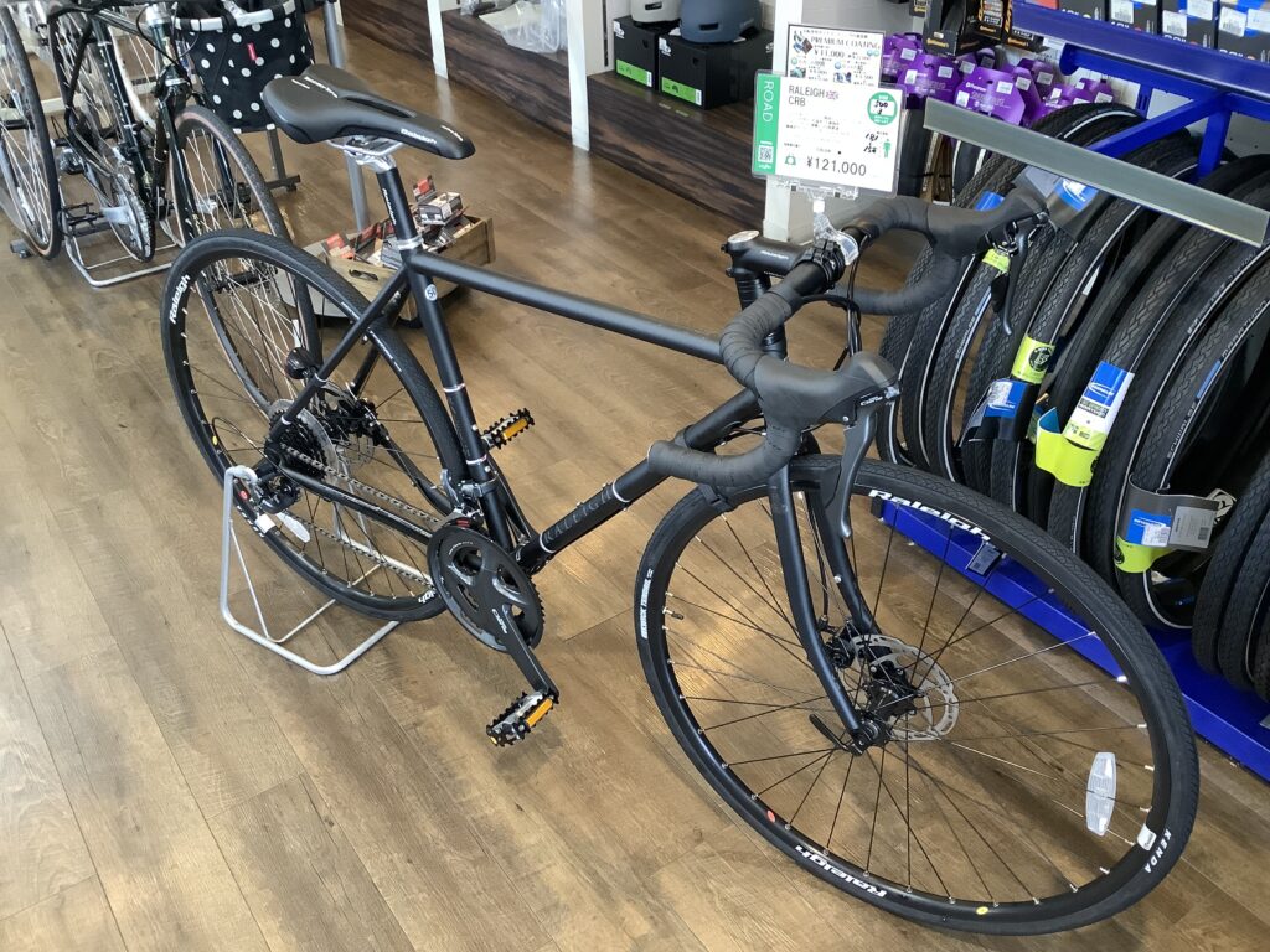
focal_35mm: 31
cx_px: 635
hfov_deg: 58.4
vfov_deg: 45.4
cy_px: 476
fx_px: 1137
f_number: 2.4
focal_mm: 3.3
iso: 320
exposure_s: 1/50
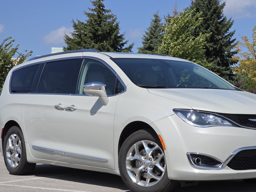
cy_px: 120
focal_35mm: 89
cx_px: 149
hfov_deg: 22.0
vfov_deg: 16.6
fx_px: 658
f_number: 2.4
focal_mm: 7.9
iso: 50
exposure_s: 1/3363
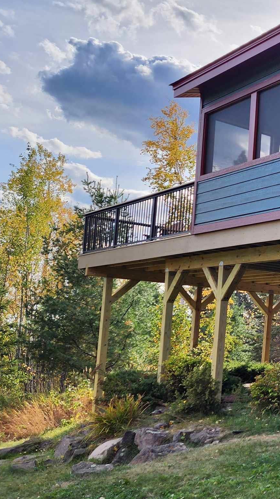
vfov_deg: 41.2
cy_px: 295
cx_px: 437
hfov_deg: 20.1
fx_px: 660
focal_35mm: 50
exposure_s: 1/408
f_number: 1.8
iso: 12
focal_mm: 6.4
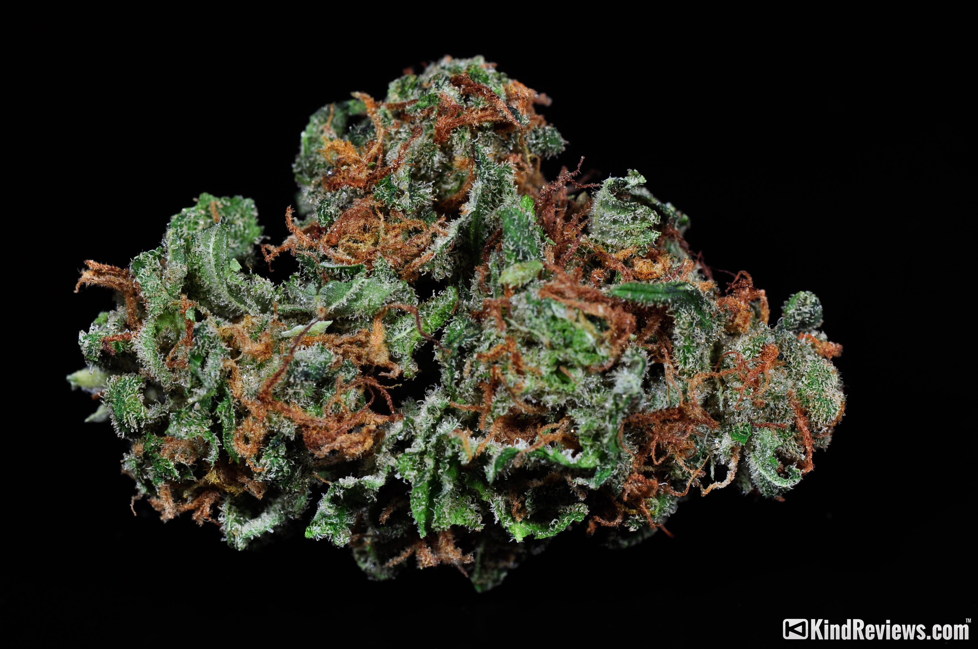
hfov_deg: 15.2
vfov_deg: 10.1
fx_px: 3663
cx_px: 489
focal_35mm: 135
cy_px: 324
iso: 200
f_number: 25
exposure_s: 1/80
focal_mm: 90
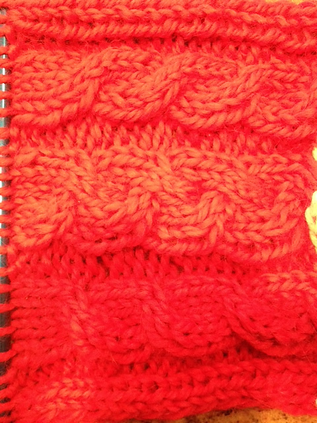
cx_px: 158
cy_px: 212
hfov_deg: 40.7
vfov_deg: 52.6
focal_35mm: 35
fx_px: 427
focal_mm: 4.28
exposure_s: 1/20
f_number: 2.4
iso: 250
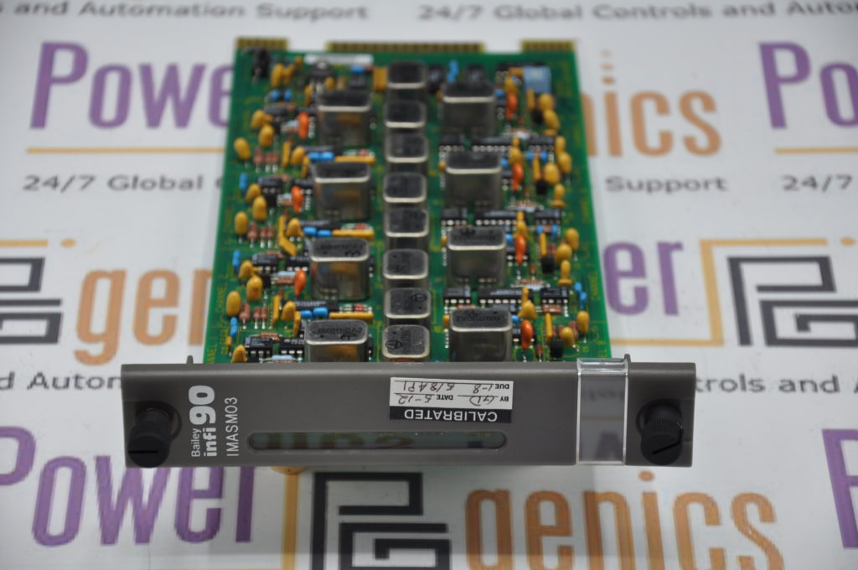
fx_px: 3285
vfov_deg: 9.9
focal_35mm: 138
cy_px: 285
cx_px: 429
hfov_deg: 14.9
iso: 200
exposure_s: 1/160
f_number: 6.3
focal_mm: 92
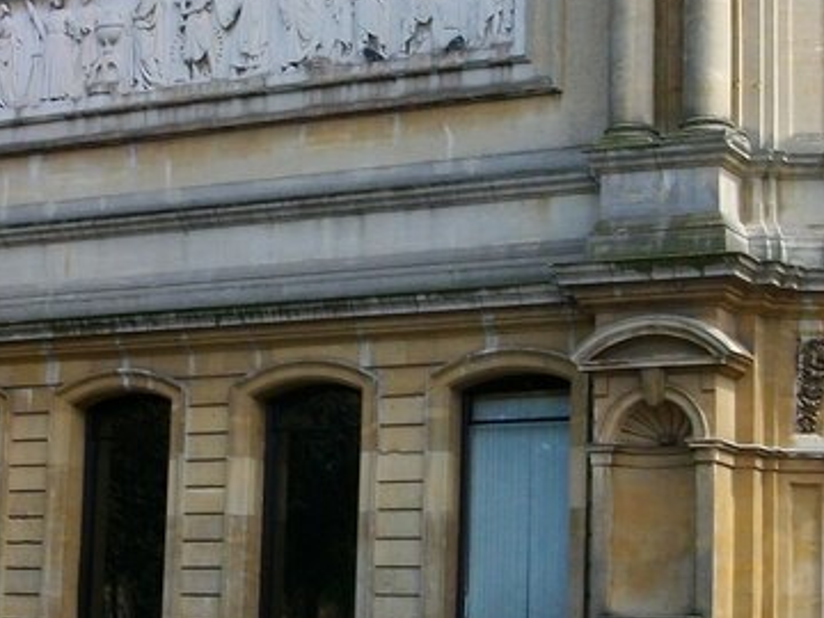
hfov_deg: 21.5
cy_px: 314
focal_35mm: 91
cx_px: 394
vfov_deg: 16.2
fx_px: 2166
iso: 80
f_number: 5.5
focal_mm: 5.7
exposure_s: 1/186
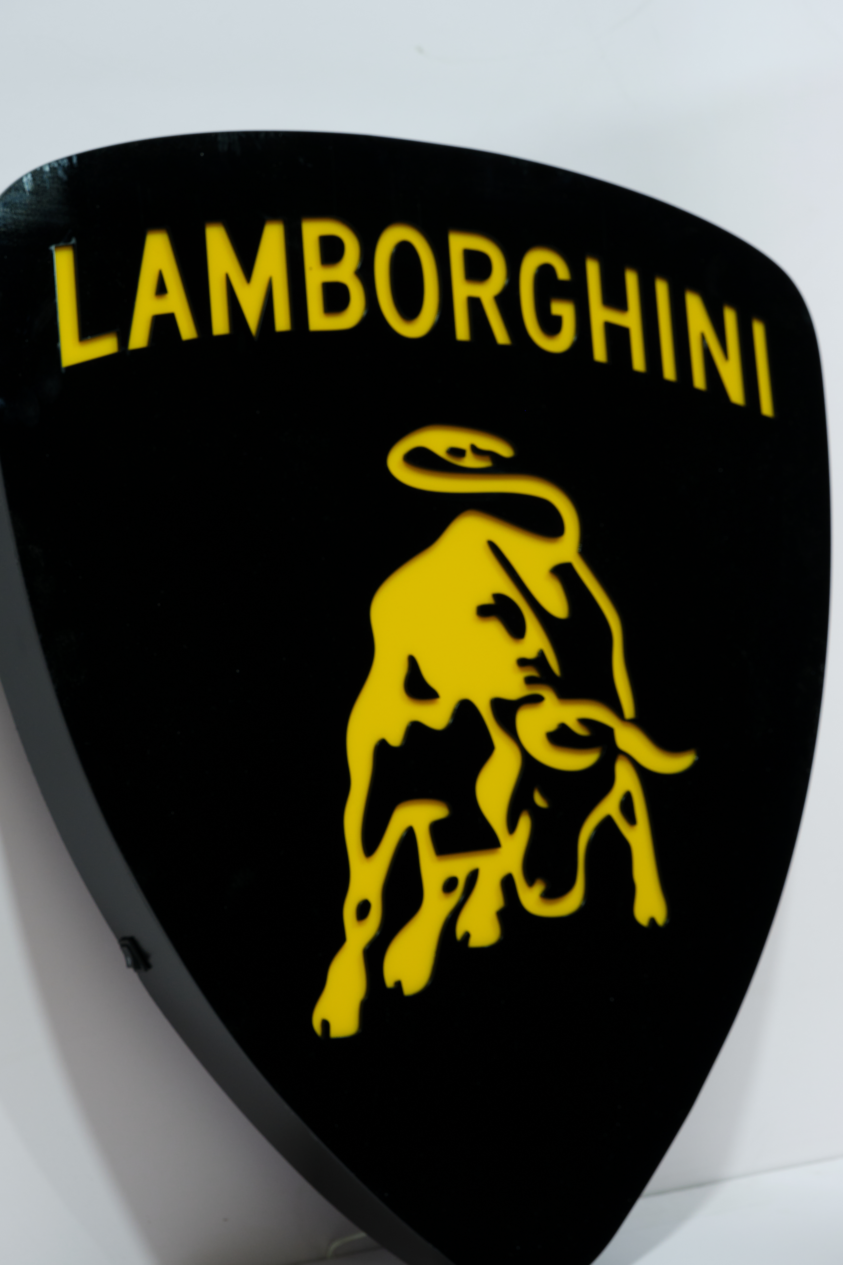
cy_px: 632
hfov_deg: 24.2
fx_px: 1967
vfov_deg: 35.6
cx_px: 422
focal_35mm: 56
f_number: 8
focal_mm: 37.6
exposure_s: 1/1.59
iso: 500
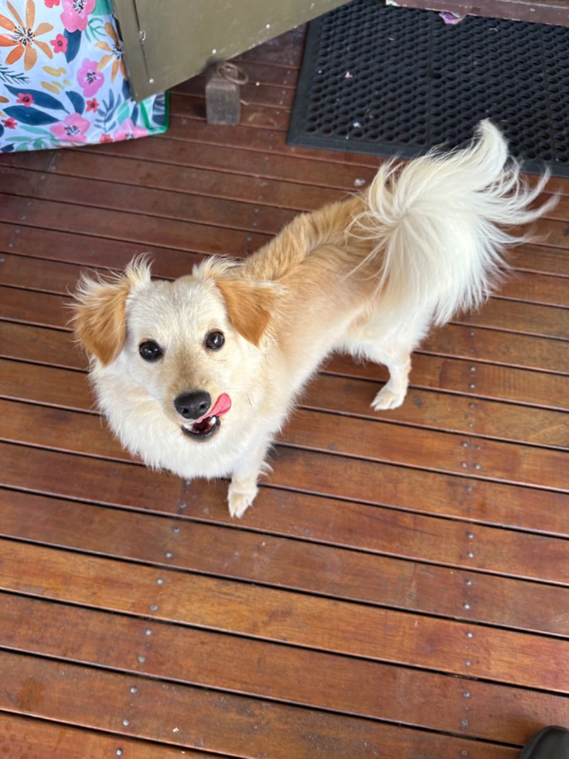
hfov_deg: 56.8
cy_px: 380
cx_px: 284
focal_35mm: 24
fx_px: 526
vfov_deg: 71.6
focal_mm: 6.86
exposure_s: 1/127
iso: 100
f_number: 1.78
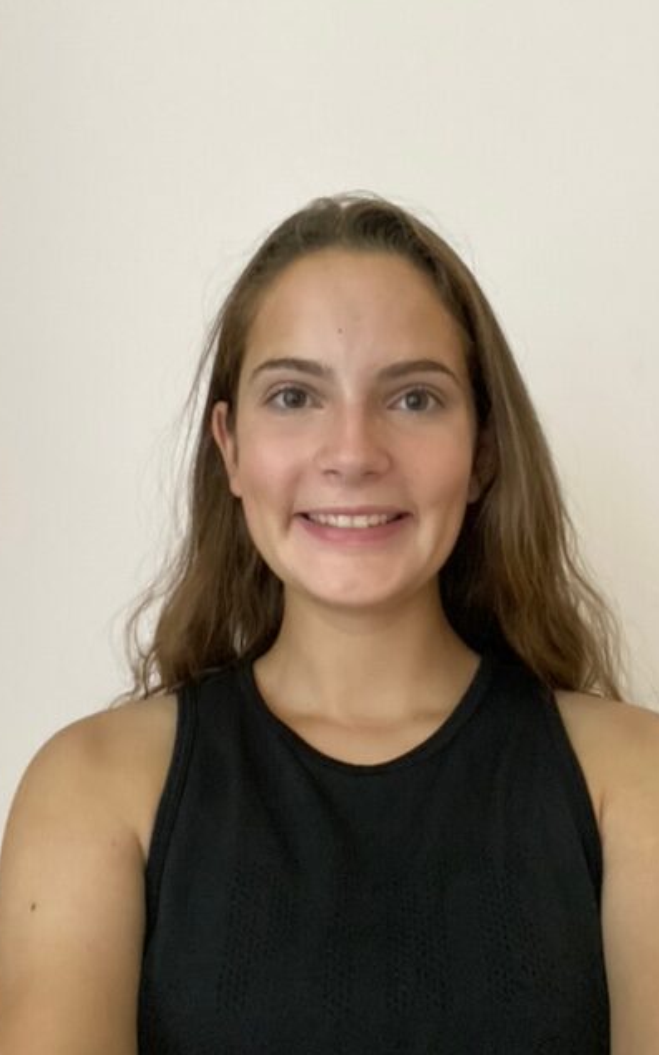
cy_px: 528
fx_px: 920
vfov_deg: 59.7
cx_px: 373
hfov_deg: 39.3
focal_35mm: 32
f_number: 2.2
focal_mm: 2.71
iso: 800
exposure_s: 1/16
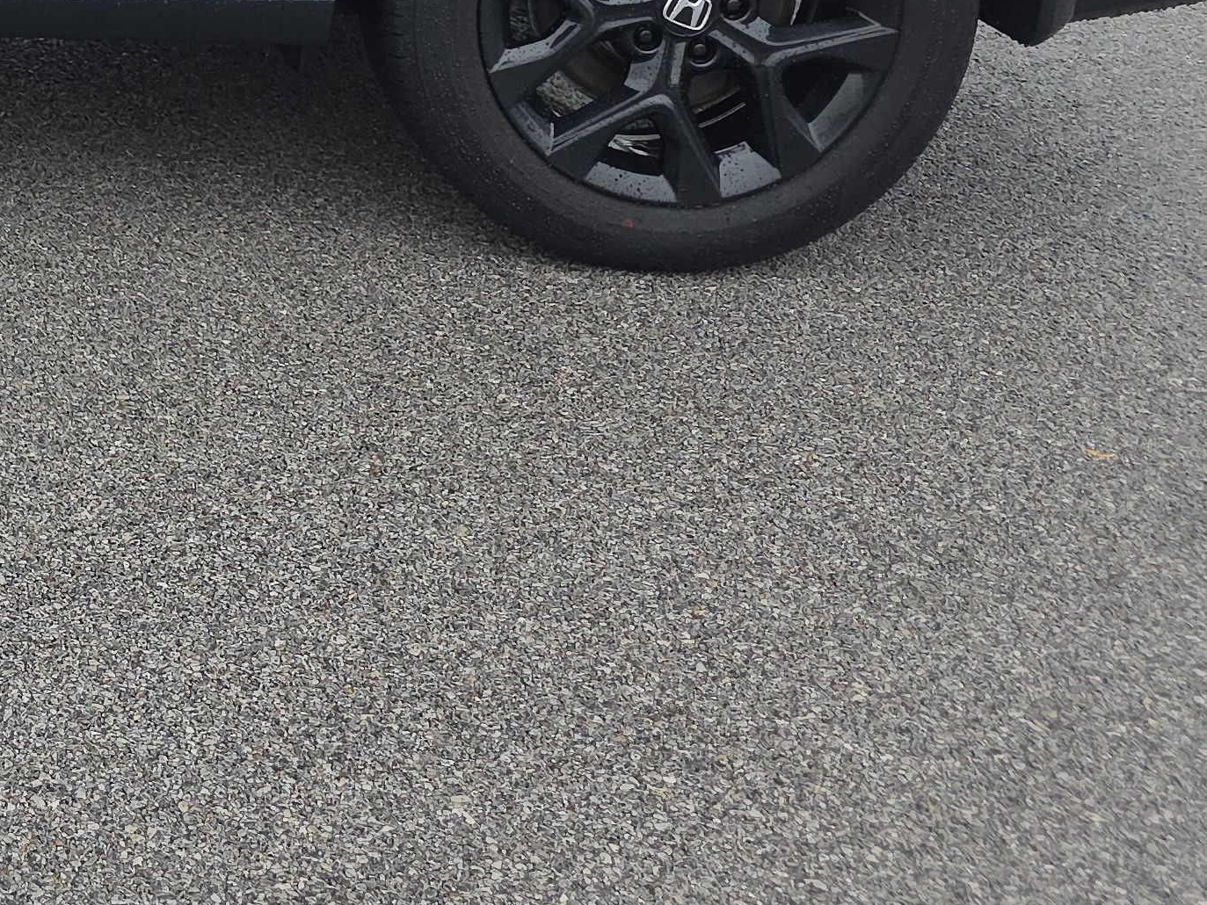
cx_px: -350
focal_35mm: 67
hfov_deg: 25.2
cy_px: -338
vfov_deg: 19.8
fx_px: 2336
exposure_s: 1/1300
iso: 80
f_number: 1.7
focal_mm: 6.3
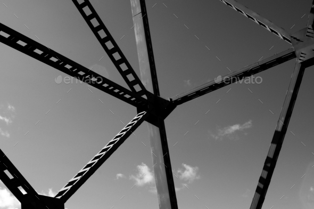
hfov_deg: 46.4
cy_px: 104
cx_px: 157
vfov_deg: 31.8
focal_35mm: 42
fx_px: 366
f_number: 13
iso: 100
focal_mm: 28
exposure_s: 1/160
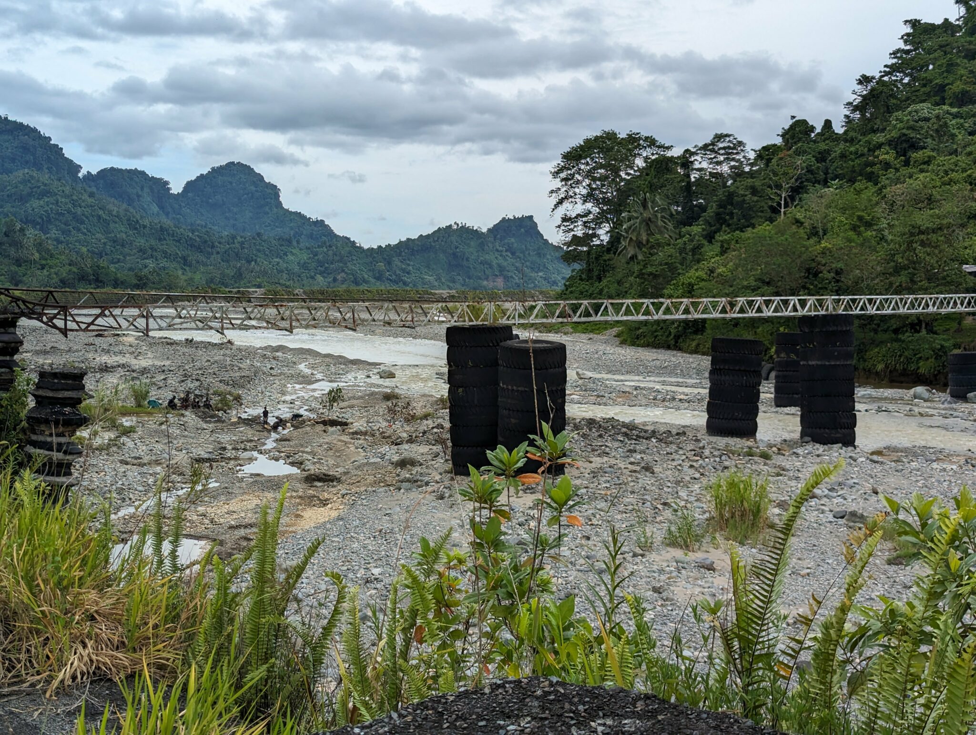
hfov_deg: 39.6
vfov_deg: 30.3
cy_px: 368
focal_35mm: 48
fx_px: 1355
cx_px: 488
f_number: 1.85
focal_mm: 6.81
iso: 48
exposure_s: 1/2232
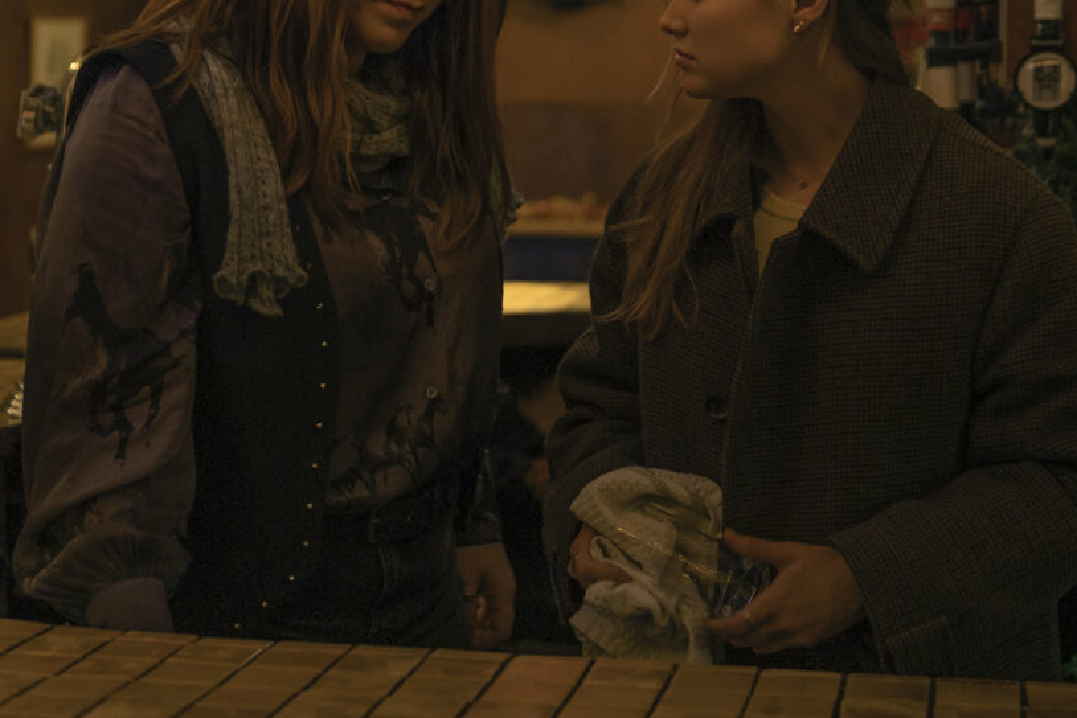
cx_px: 414
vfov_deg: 16.8
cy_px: 190
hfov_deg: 25.0
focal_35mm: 81
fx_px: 2424
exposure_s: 1/100
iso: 1600
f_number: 2.8
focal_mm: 50
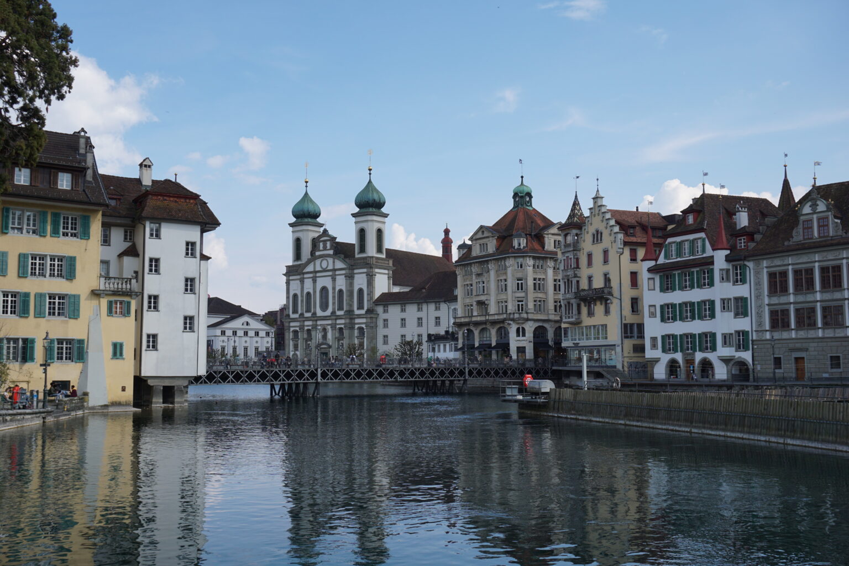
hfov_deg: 51.3
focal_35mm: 38
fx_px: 884
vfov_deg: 35.5
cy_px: 283
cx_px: 424
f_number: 8
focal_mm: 25
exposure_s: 1/250
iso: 100
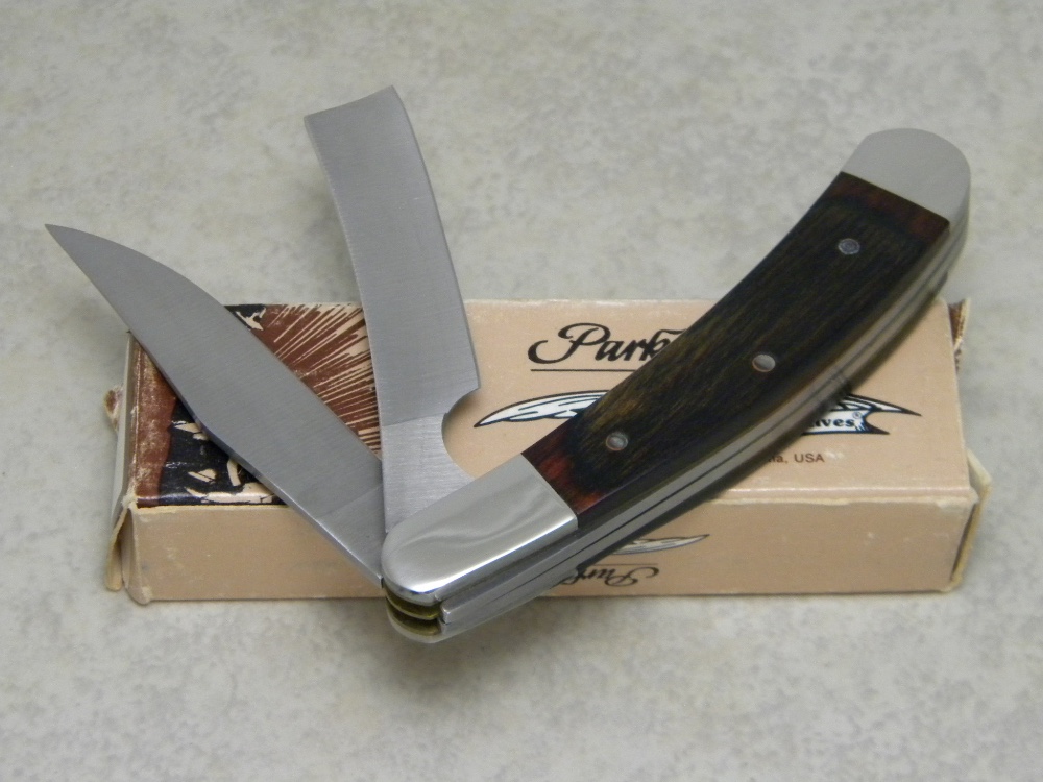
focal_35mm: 105
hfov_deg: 18.7
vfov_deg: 14.1
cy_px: 391
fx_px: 3164
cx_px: 522
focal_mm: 19
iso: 400
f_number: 4.7
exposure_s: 1/20.4
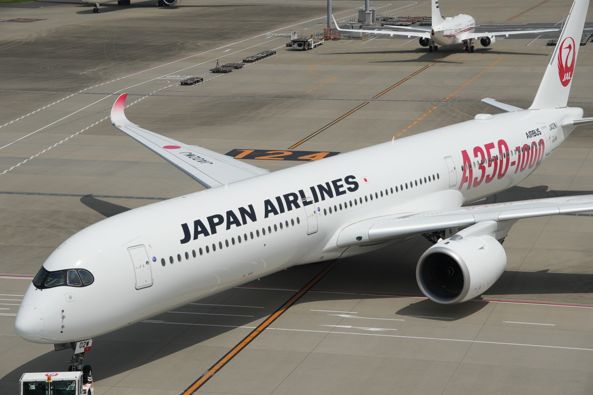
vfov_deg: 14.6
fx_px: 1548
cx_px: 296
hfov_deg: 21.7
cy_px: 198
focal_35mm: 94
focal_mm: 63
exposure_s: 1/800
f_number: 9
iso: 100
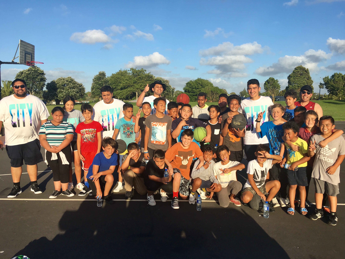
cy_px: 130
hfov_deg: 61.7
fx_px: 289
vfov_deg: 48.2
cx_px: 172
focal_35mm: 29
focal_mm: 4.15
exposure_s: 1/1399
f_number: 2.2
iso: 25
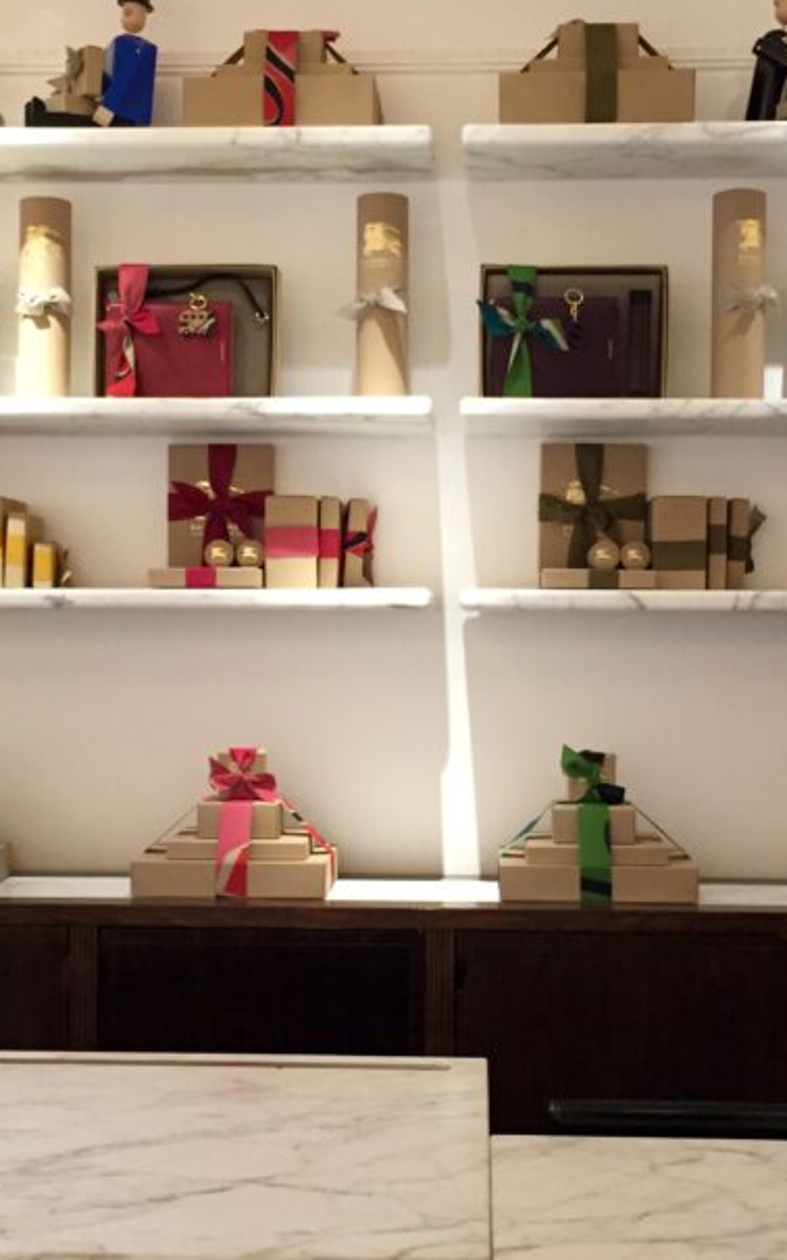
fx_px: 1785
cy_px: 627
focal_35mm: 52
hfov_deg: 24.9
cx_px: 402
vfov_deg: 38.9
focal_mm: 4.15
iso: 200
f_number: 2.2
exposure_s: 1/30
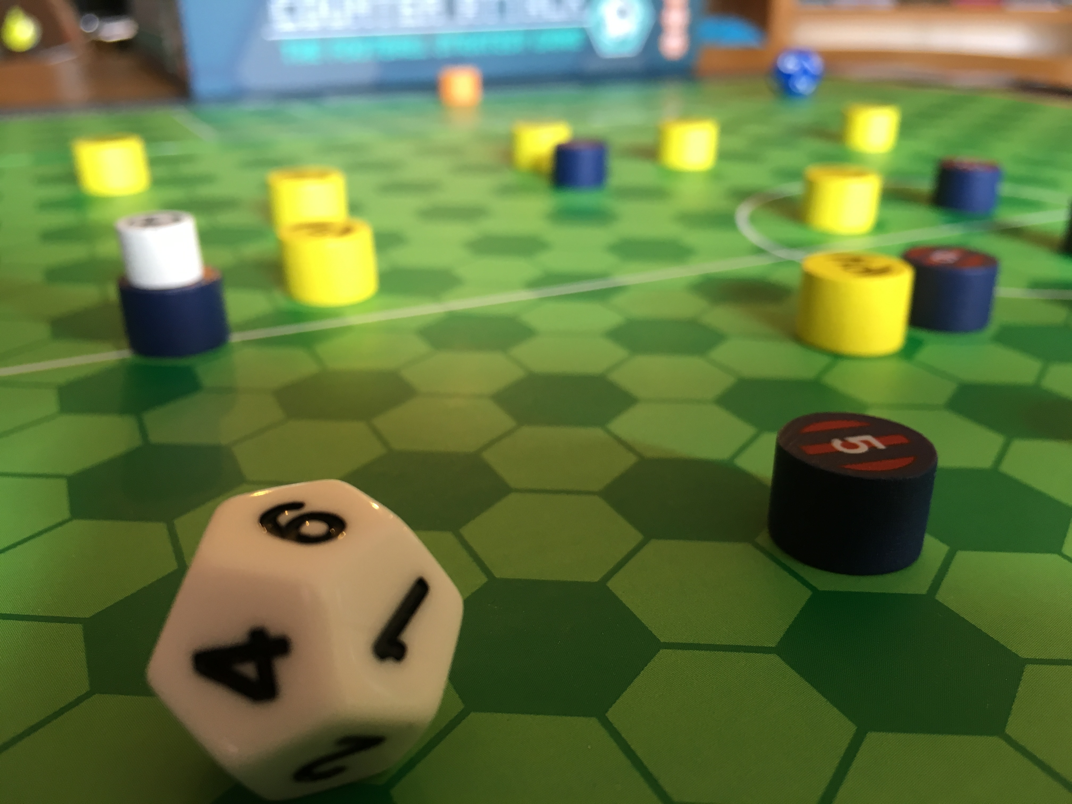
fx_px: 898
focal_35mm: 29
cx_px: 536
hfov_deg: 61.7
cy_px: 402
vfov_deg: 48.2
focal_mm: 4.15
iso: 80
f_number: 2.2
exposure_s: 1/33
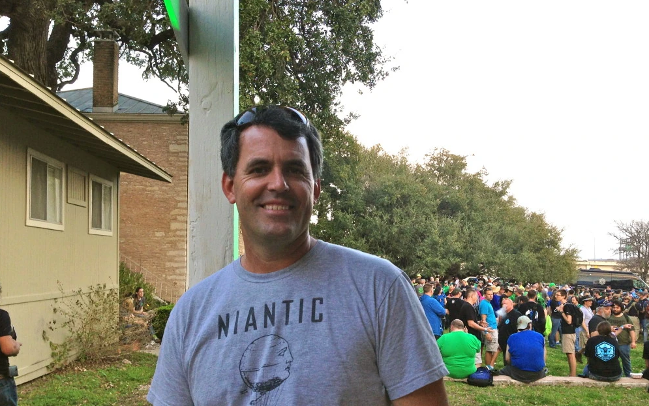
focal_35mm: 36
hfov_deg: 54.0
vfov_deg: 35.3
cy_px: 234
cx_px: 331
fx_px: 637
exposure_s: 1/120
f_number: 2.4
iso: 64
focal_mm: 4.12
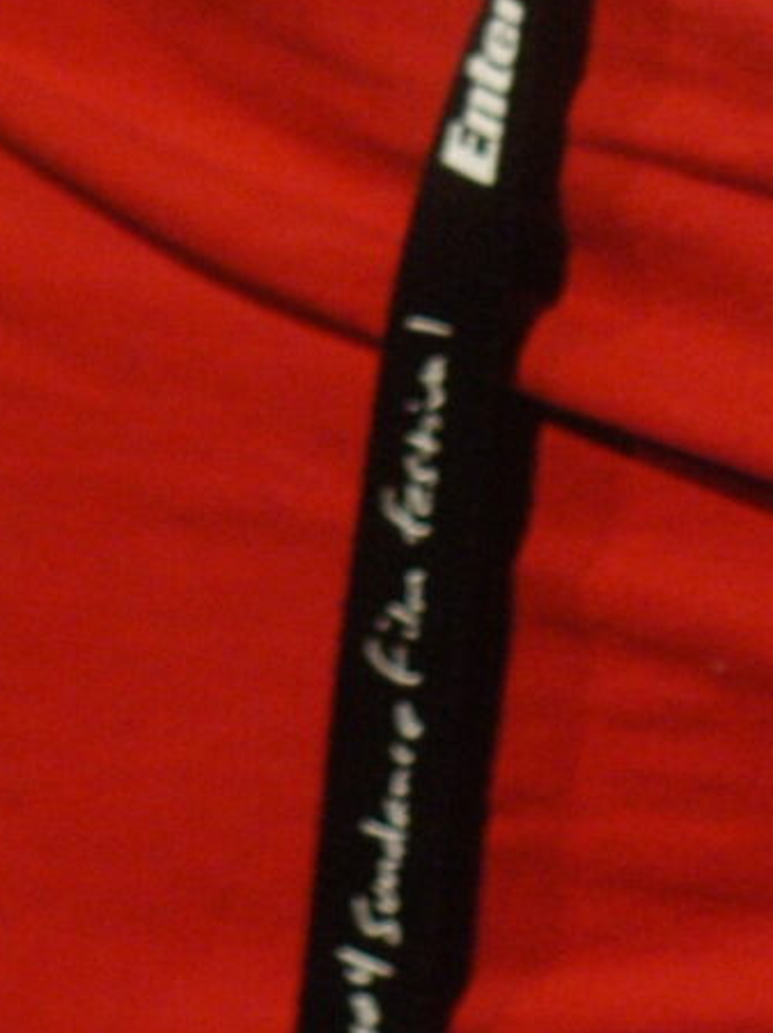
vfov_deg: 4.7
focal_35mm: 410
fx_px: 12219
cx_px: 9
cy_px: -1224
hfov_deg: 3.6
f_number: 2.8
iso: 640
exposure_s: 1/80
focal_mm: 50
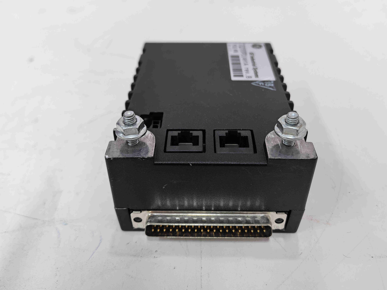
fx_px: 324
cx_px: 194
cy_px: 145
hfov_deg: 61.7
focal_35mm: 29
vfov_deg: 48.2
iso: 125
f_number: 2
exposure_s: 1/100
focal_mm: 5.75
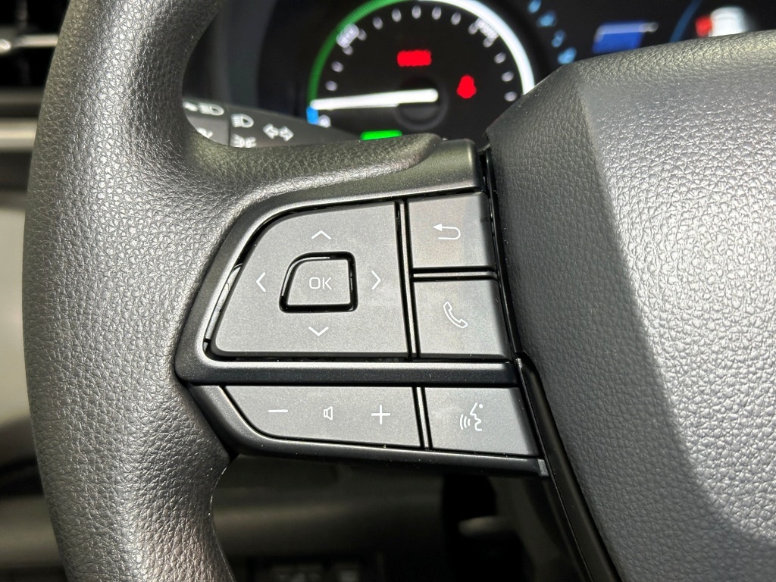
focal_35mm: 48
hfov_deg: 39.7
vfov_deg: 30.3
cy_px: 291
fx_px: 1076
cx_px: 388
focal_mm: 6.86
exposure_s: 1/40
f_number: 1.78
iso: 250
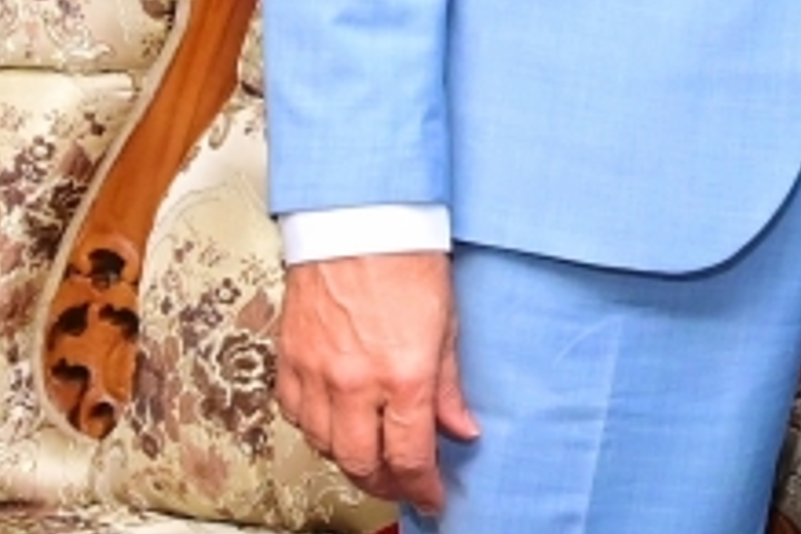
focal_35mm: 112
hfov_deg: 14.8
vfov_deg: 11.4
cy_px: -397
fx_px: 2492
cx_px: 1624
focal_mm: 24
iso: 3200
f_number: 9
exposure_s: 1/200
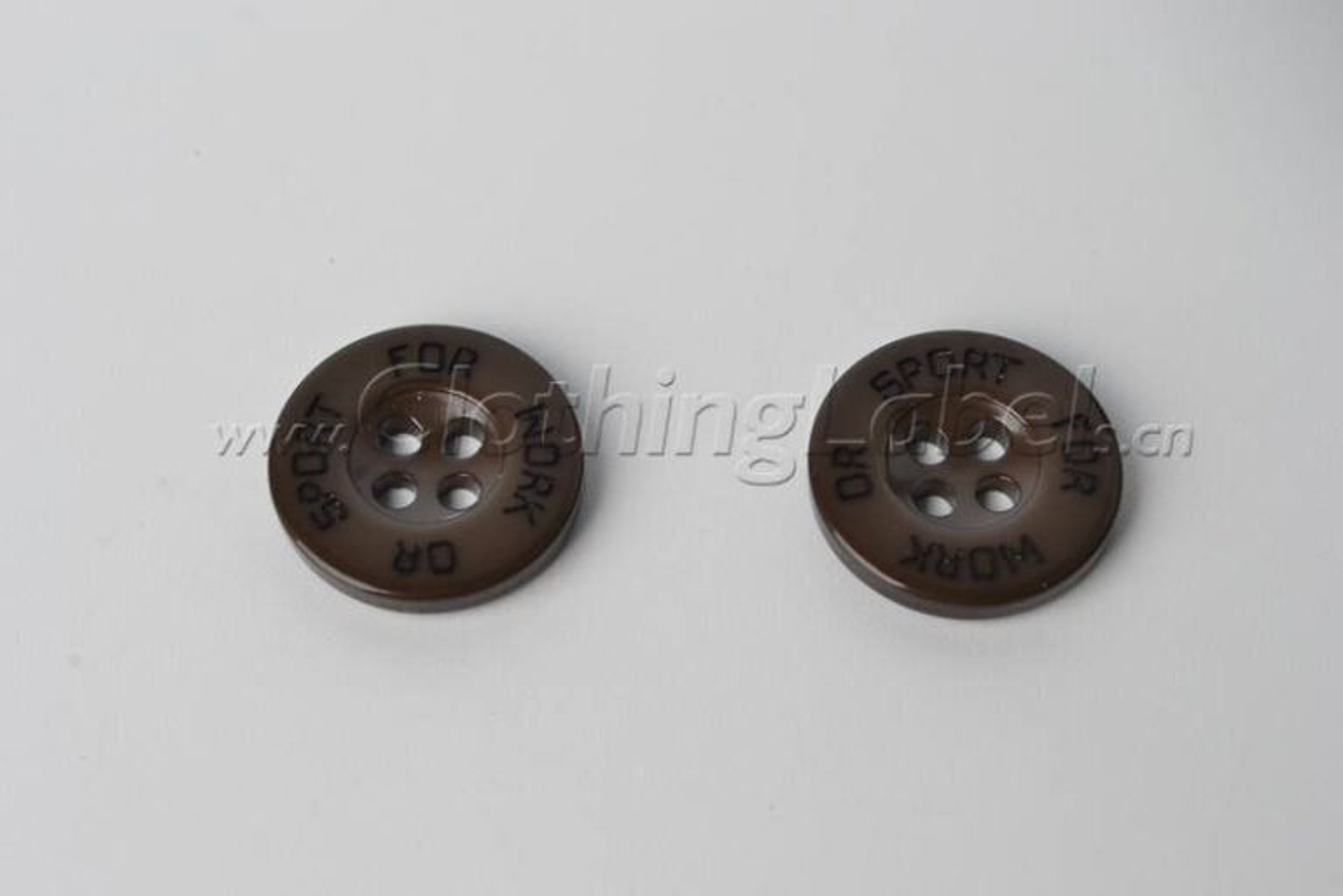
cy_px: 448
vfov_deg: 16.6
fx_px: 3077
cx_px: 672
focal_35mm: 82
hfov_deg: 24.6
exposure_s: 1/80
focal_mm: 55
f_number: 13
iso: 100
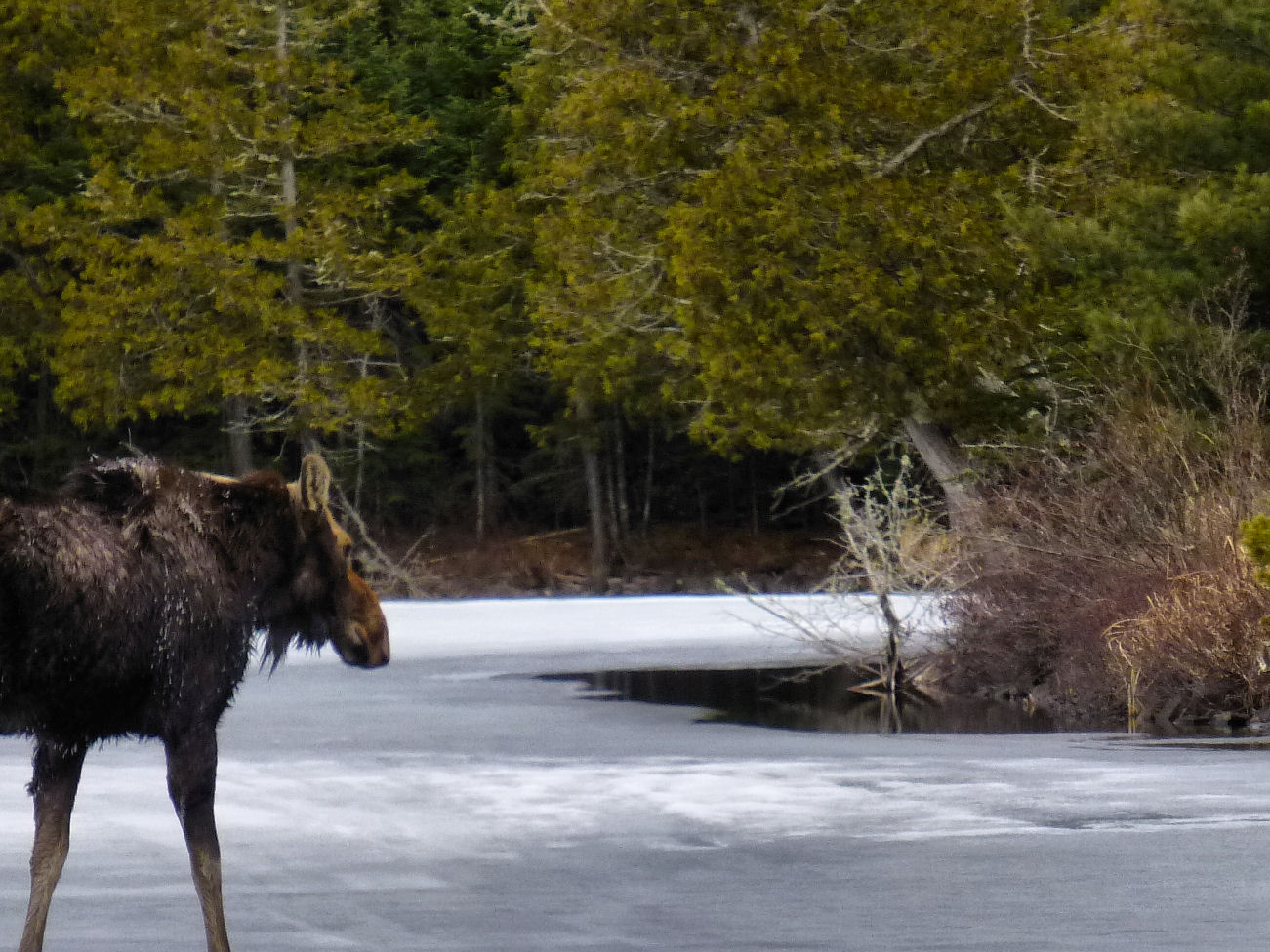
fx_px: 13503
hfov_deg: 5.4
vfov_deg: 4.0
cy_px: 739
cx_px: 617
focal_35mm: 368
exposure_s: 1/320
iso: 200
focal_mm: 33.3
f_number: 5.5
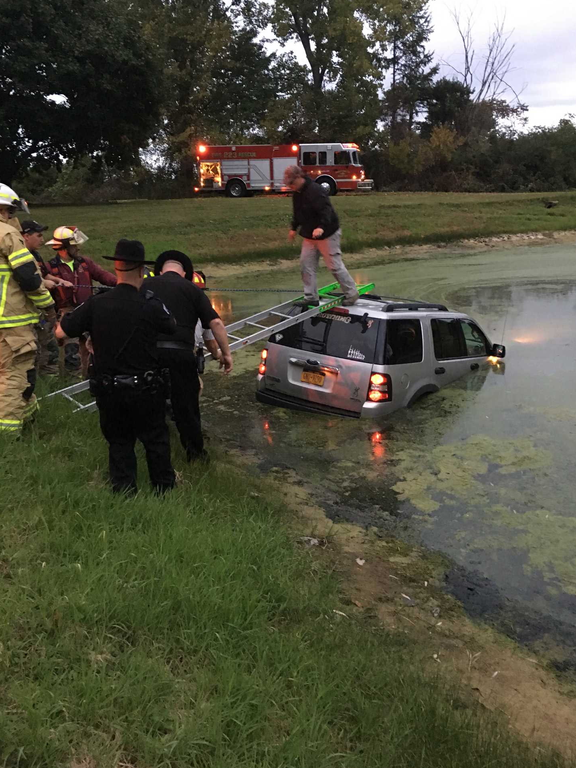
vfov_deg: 58.3
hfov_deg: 45.4
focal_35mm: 31
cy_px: 363
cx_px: 306
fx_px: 688
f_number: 2.2
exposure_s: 1/15
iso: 250
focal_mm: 4.2
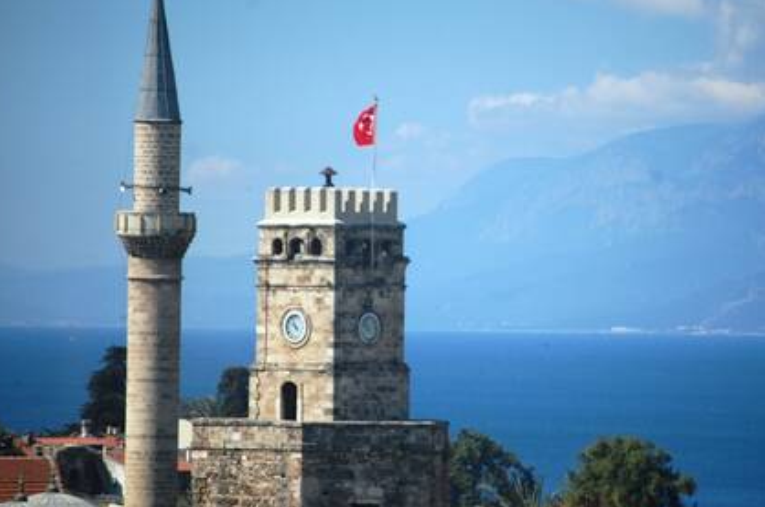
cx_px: 434
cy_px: 265
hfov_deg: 6.6
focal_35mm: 311
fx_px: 6587
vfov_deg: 4.4
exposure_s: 1/200
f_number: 5.6
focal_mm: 175
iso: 200
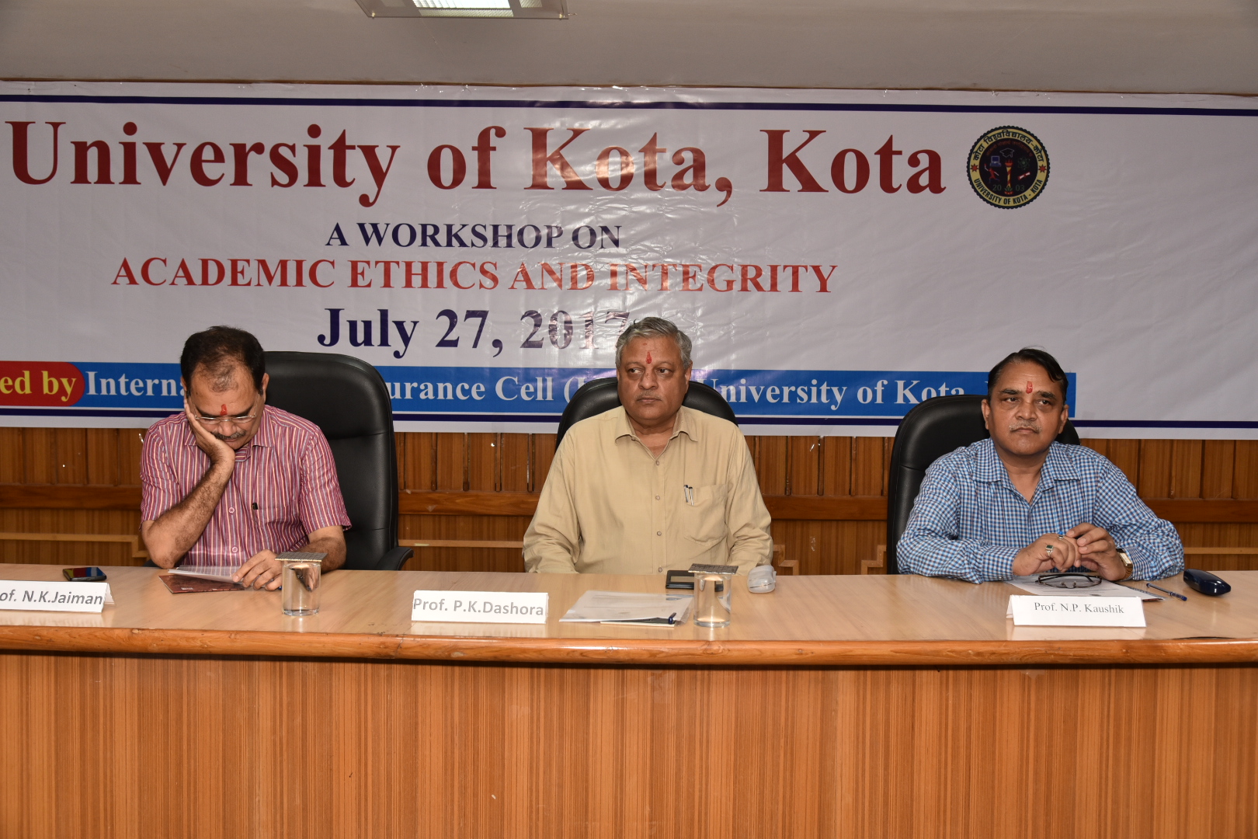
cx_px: 629
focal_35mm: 34
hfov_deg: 55.8
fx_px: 1188
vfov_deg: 38.9
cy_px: 420
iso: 500
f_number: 5.6
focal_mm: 34
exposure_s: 1/125
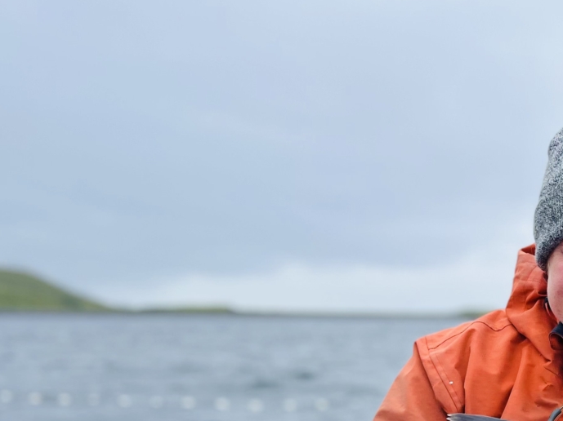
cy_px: 446
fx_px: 943
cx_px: 545
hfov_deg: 31.1
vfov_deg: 23.8
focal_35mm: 58
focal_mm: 5.1
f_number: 1.6
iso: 50
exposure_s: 1/569
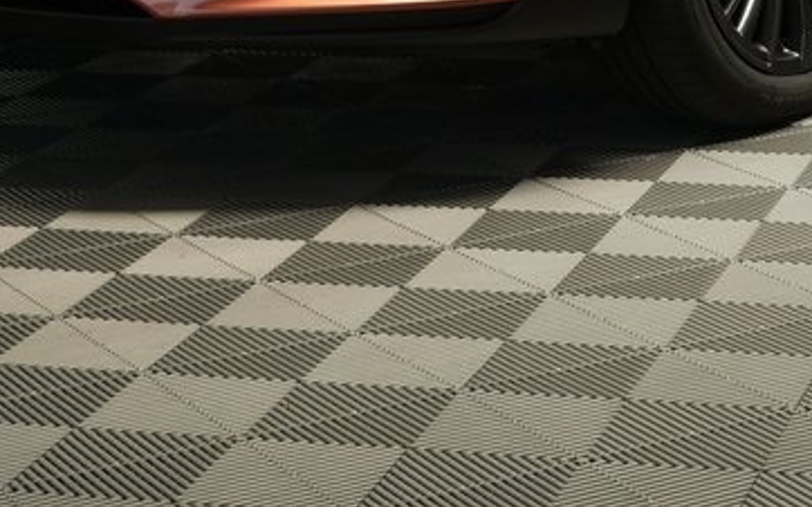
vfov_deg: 9.6
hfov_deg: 15.8
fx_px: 2920
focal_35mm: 132
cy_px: -285
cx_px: 603
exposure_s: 1/250
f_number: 4.5
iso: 250
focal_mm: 22
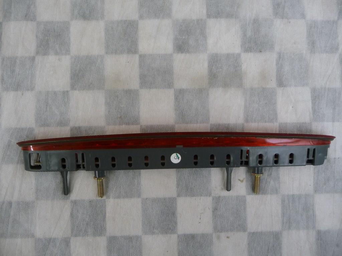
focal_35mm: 29
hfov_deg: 61.7
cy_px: 128
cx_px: 171
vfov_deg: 48.2
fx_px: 287
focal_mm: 4.7
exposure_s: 1/30
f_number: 3.3
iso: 250
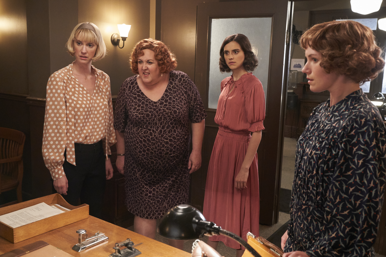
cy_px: 128
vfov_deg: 36.9
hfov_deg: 53.1
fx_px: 386
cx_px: 193
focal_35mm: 36
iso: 6400
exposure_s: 1/50
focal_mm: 36
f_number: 5
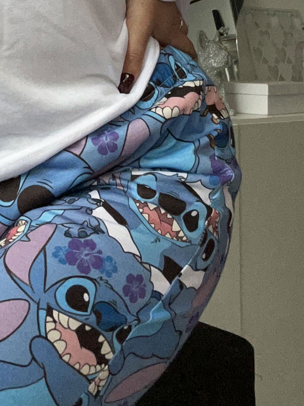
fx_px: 926
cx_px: 41
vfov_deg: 23.4
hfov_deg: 18.4
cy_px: -28
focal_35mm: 79
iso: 125
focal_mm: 2.69
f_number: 1.9
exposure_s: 1/60
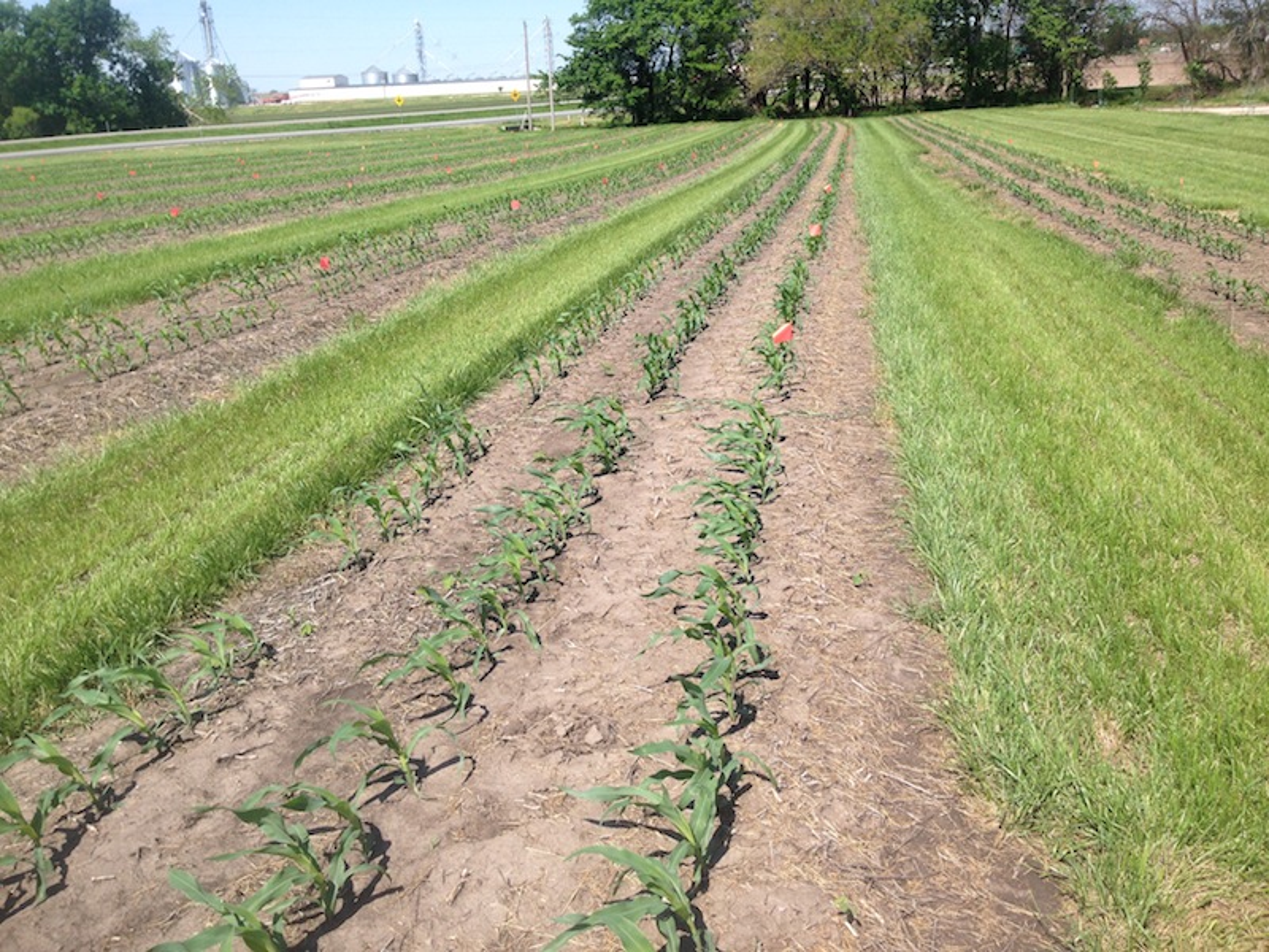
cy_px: 476
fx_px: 1210
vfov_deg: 42.9
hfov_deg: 55.4
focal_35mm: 33
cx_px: 634
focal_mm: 4.12
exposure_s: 1/1106
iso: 50
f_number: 2.4
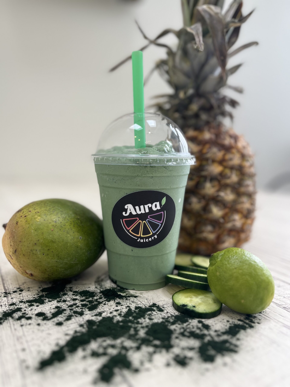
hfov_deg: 53.1
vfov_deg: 67.3
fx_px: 290
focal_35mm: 26
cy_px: 194
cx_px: 145
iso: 32
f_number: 1.6
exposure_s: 1/123
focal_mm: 5.1
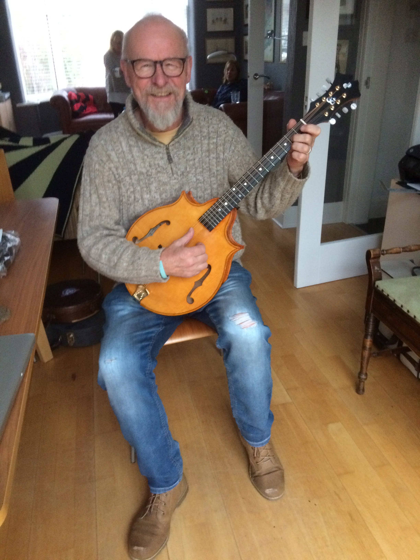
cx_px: 210
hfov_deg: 48.2
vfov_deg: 61.7
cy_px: 280
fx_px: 469
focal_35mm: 29
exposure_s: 1/25
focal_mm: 4.15
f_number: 2.2
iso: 320
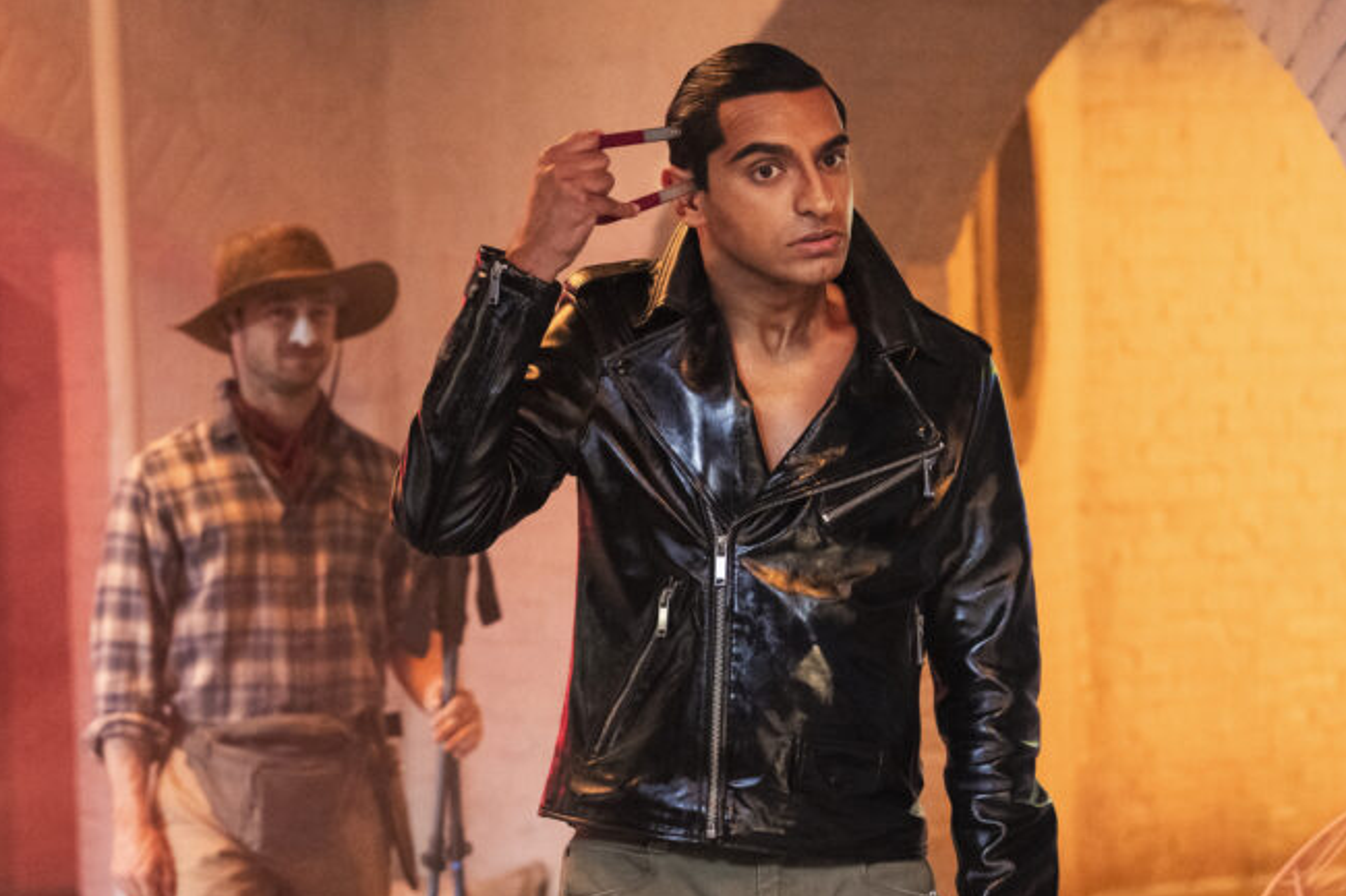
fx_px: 4410
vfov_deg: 11.6
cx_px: 681
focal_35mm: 118
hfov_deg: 17.4
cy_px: 483
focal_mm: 70
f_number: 3.2
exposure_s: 1/160
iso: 8000
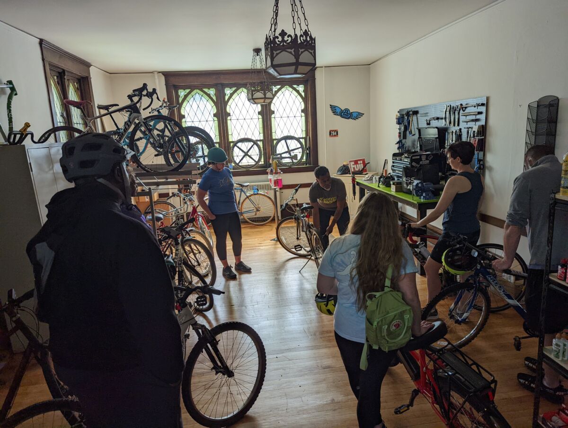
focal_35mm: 24
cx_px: 284
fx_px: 394
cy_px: 214
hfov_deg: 71.5
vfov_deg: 57.0
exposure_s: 1/104
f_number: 1.85
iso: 37
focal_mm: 6.81
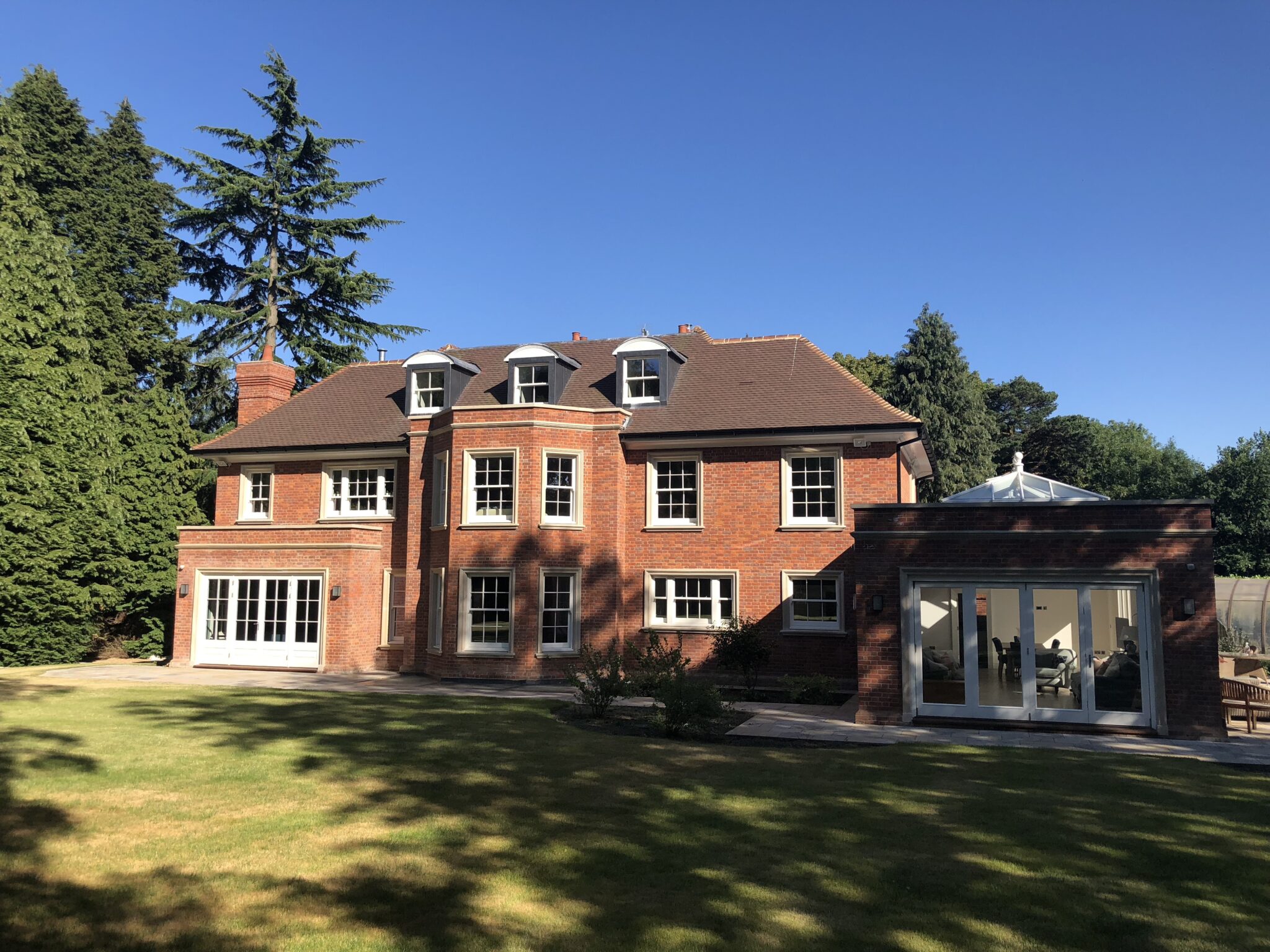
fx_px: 1027
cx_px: 635
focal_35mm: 28
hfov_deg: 63.4
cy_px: 476
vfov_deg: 49.7
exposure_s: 1/1333
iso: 20
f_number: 1.8
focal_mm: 3.99
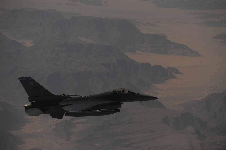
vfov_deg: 6.9
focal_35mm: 200
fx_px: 1255
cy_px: 75
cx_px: 113
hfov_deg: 10.3
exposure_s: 1/4000
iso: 200
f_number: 5.6
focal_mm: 200
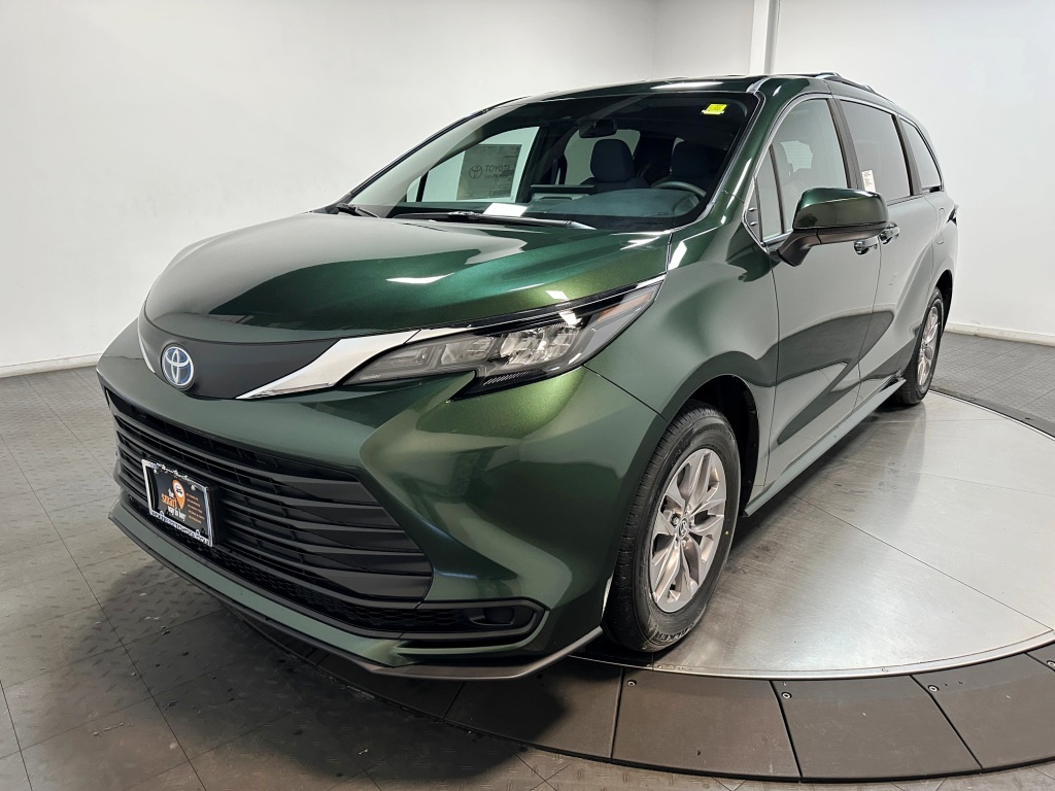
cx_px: 528
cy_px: 396
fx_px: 731
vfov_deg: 56.8
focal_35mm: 24
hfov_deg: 71.6
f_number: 1.78
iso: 400
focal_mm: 6.86
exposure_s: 1/60
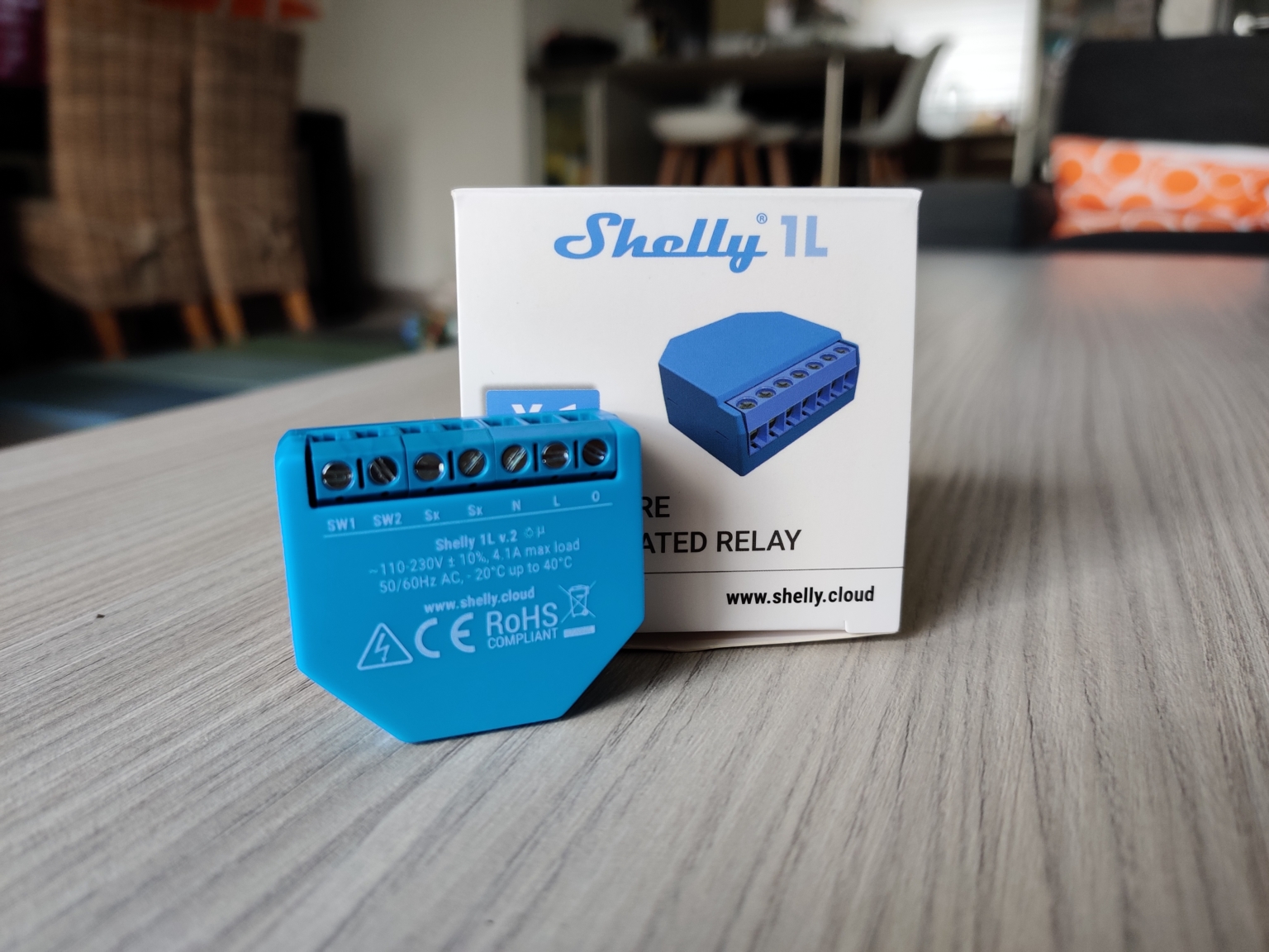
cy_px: 476
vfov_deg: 51.4
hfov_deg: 65.3
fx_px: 990
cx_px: 634
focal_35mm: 27
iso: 250
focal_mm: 4.75
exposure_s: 1/100
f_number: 1.65
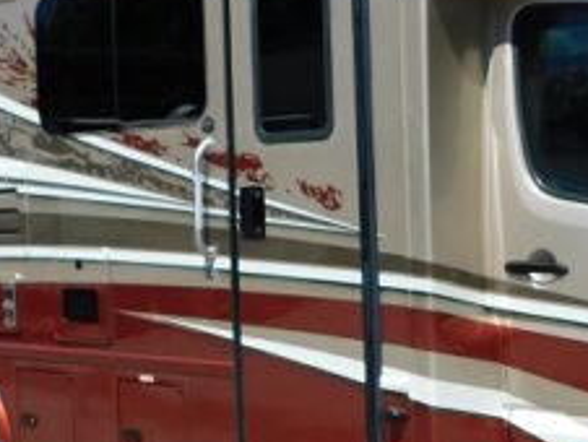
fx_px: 1326
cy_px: 211
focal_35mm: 78
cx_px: 557
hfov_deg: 24.1
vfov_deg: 18.9
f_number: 6
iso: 125
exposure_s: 1/400
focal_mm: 4
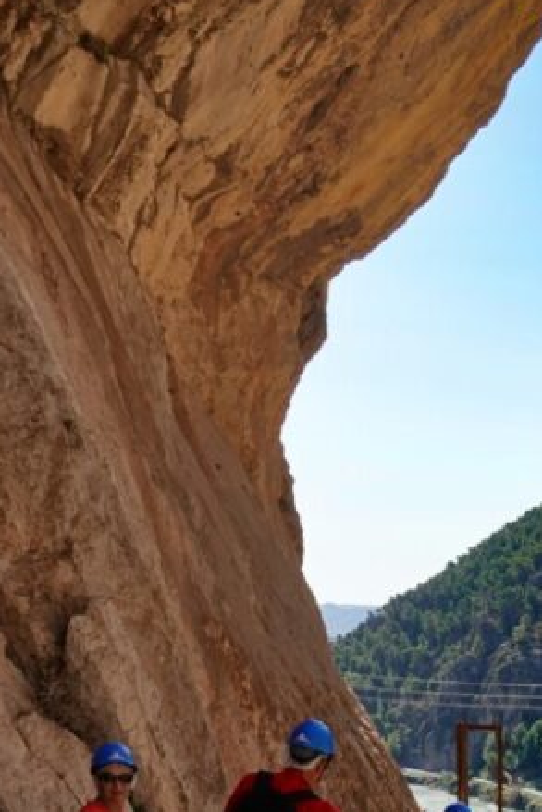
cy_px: 1043
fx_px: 1422
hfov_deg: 19.9
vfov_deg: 27.0
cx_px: 696
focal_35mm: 63
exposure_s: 1/400
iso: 100
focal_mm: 8.8
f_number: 4.5
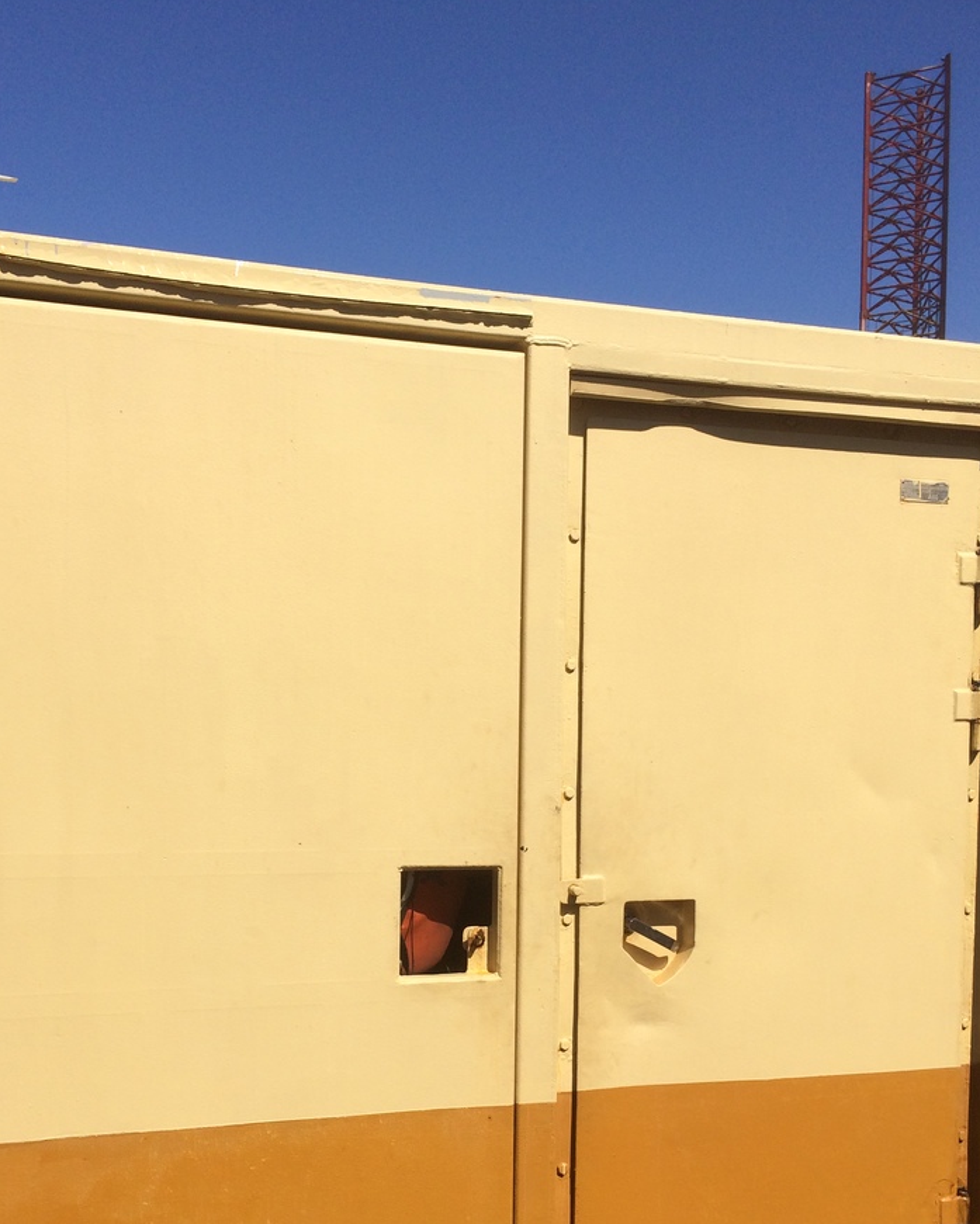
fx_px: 1414
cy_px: 819
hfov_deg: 38.2
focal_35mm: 39
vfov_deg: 46.1
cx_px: 451
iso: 32
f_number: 2.2
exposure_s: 1/3425
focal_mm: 4.15
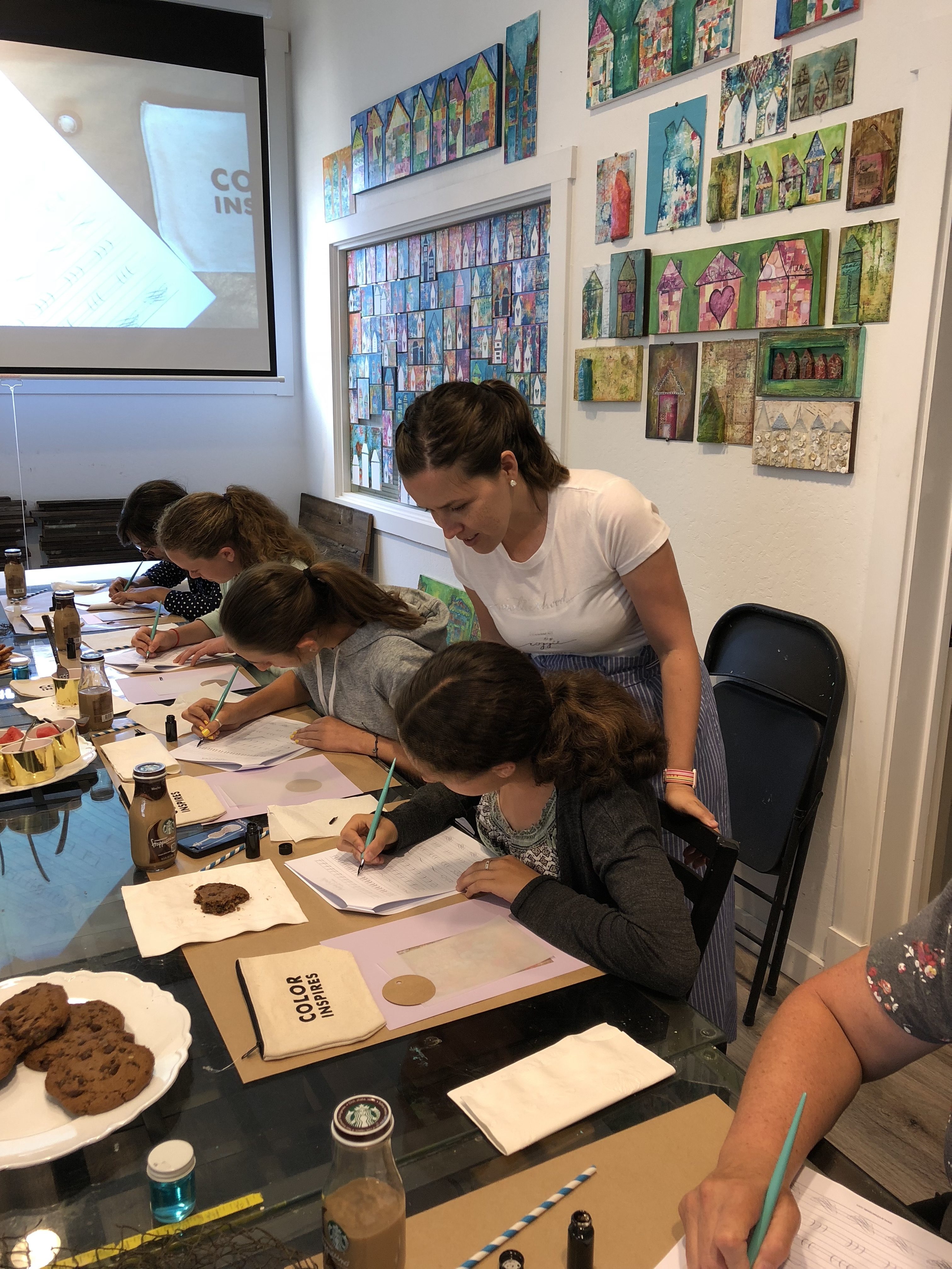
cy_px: 634
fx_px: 1027
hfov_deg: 49.7
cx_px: 476
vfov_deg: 63.4
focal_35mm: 28
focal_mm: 3.99
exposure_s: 1/15
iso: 40
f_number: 1.8
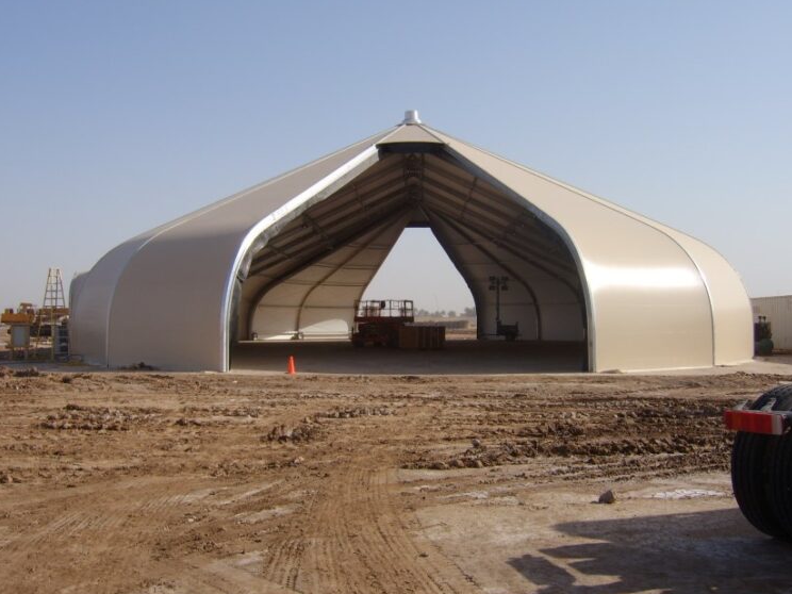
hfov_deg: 56.8
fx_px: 732
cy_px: 296
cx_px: 387
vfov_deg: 44.2
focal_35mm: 32
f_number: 6.7
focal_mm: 8.13
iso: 50
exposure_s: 1/229
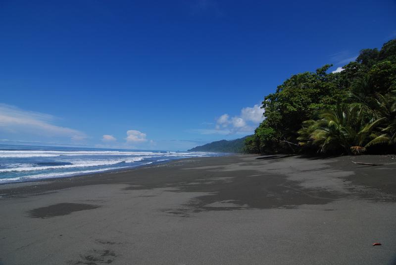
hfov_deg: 89.9
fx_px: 198
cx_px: 198
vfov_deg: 67.6
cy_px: 132
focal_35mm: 18
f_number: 5.6
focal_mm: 12
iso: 100
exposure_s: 1/640
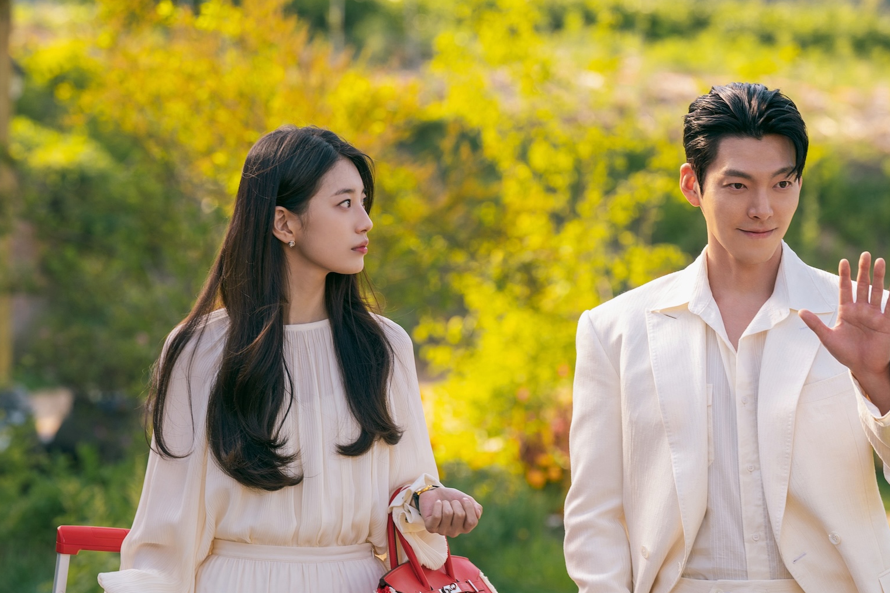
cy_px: 395
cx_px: 490
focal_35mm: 205
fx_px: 5068
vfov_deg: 6.7
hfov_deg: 10.0
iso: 100
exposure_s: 1/320
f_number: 4
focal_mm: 130
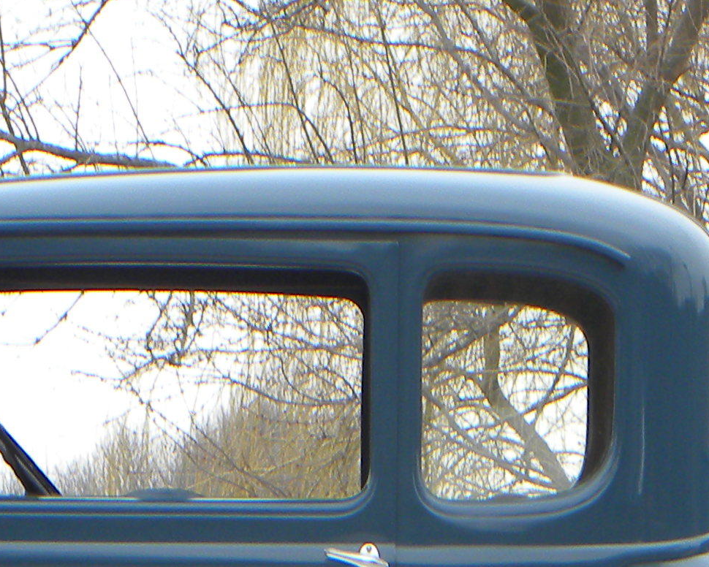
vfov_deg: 3.0
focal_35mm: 519
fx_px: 10891
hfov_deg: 3.7
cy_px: 752
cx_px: 190
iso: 64
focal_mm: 23
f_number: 4.5
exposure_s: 1/76.1
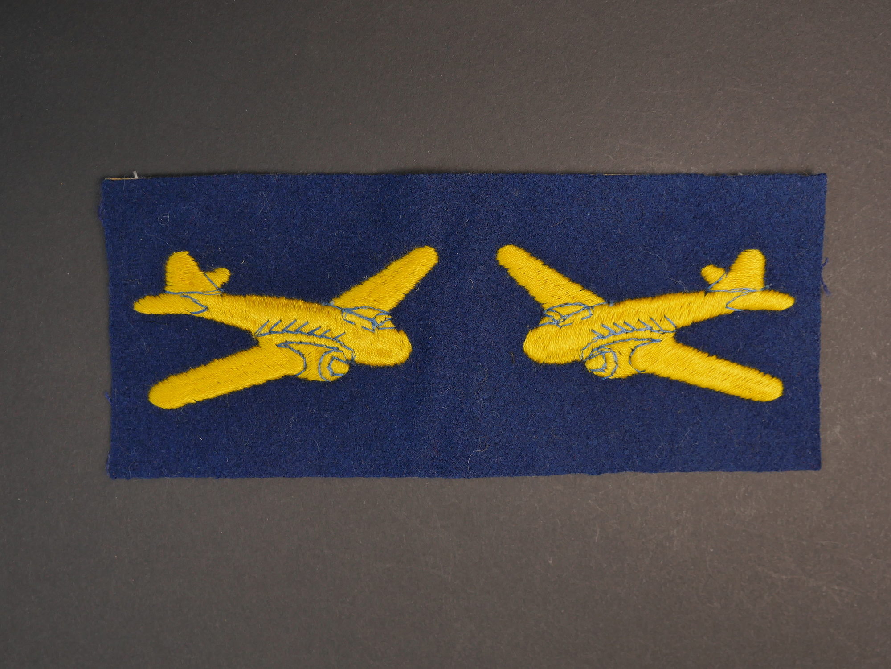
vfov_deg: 32.9
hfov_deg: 42.9
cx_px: 446
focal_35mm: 44
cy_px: 334
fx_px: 1133
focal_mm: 22
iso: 200
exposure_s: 1/50
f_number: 3.2
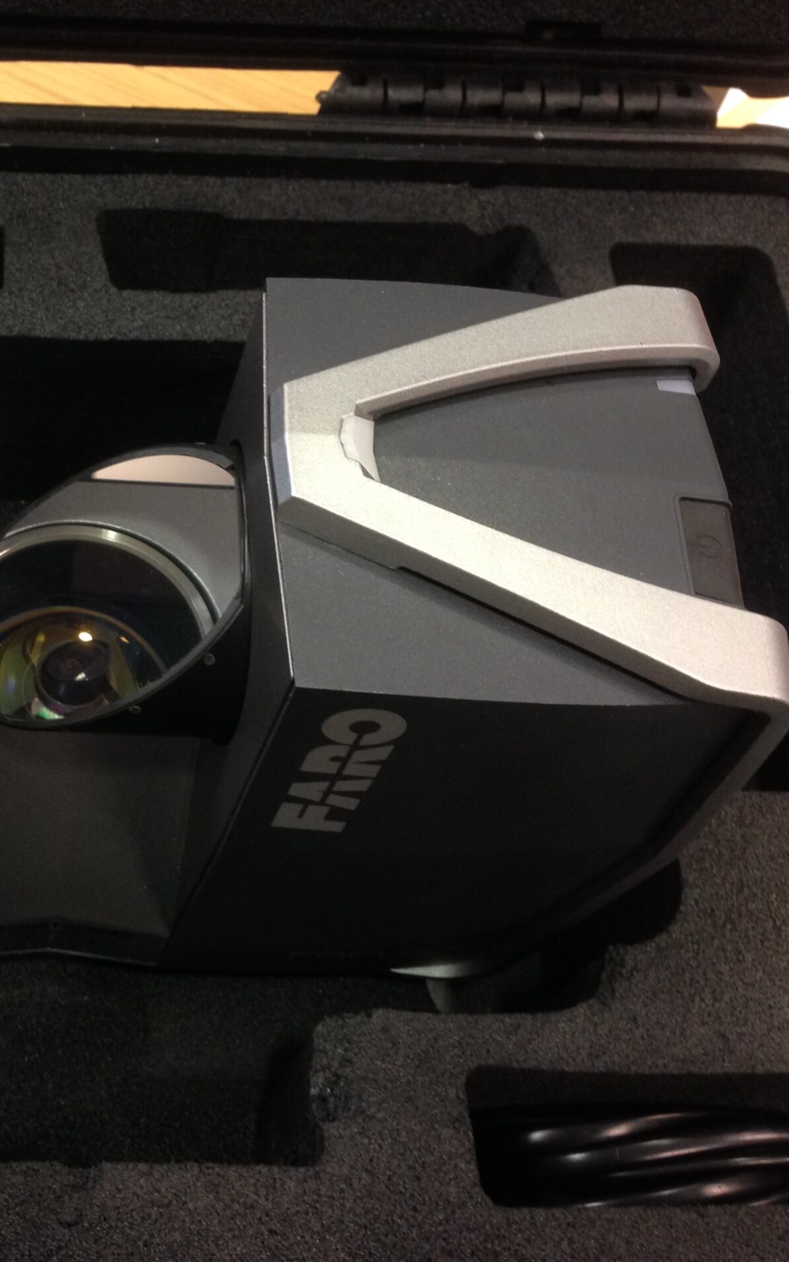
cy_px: 629
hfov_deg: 26.2
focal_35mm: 47
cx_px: 31
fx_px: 1617
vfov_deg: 42.6
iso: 125
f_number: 2.4
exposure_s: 1/20
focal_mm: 4.12
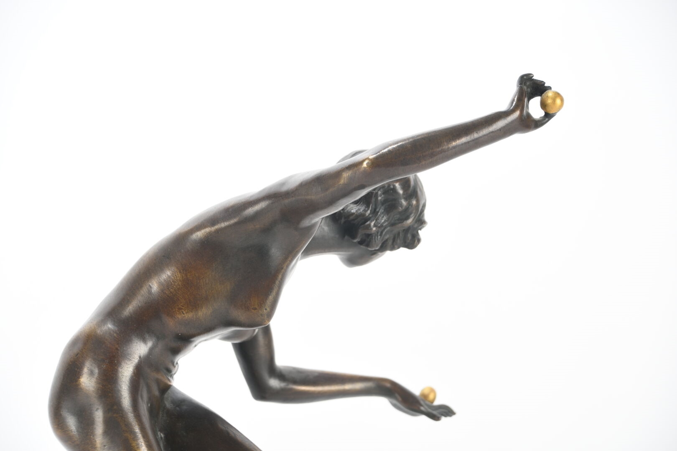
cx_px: 338
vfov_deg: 8.7
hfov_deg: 13.1
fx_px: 2952
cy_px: 226
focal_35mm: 157
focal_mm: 105
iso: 100
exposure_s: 1/250
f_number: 7.1
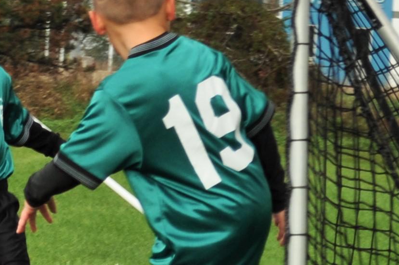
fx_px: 3297
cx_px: 14
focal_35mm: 298
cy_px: 83
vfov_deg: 4.6
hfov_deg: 6.9
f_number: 8
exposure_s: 1/250
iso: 200
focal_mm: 55
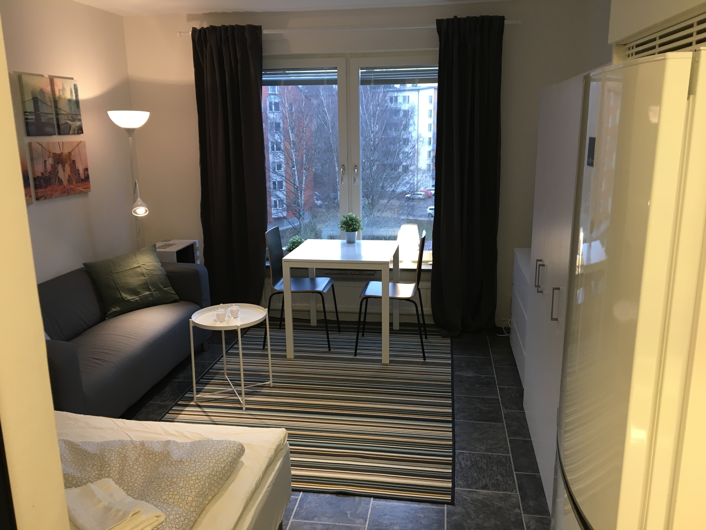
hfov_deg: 61.7
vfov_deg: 48.2
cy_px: 265
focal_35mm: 29
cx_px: 353
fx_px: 591
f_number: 2.2
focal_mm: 4.15
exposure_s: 1/33
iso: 80
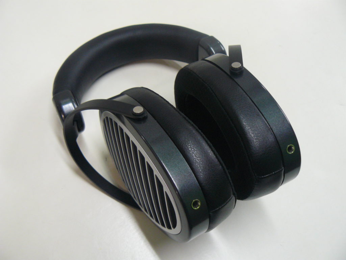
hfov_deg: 51.4
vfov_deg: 39.7
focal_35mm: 36
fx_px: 360
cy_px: 130
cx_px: 173
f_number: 2.8
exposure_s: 1/30
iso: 200
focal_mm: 6
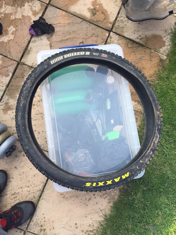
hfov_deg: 48.2
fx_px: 197
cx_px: 88
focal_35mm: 29
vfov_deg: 61.7
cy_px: 118
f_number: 2.2
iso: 32
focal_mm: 4.15
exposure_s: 1/449
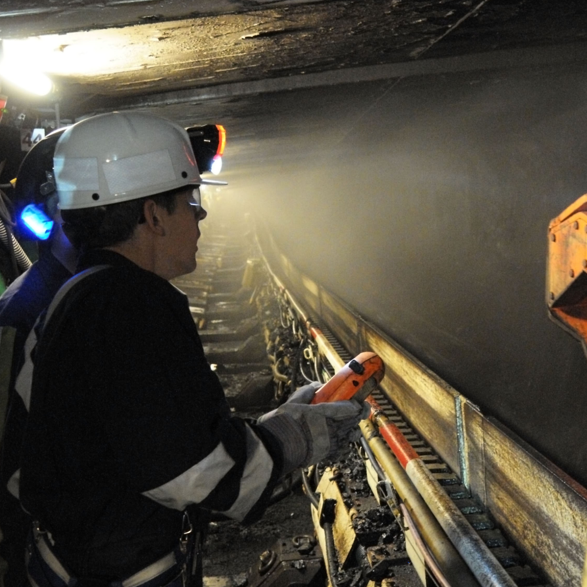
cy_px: 329
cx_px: 468
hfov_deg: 26.8
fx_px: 1209
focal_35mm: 63
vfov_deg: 27.3
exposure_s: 1/60
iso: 800
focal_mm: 26
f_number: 4
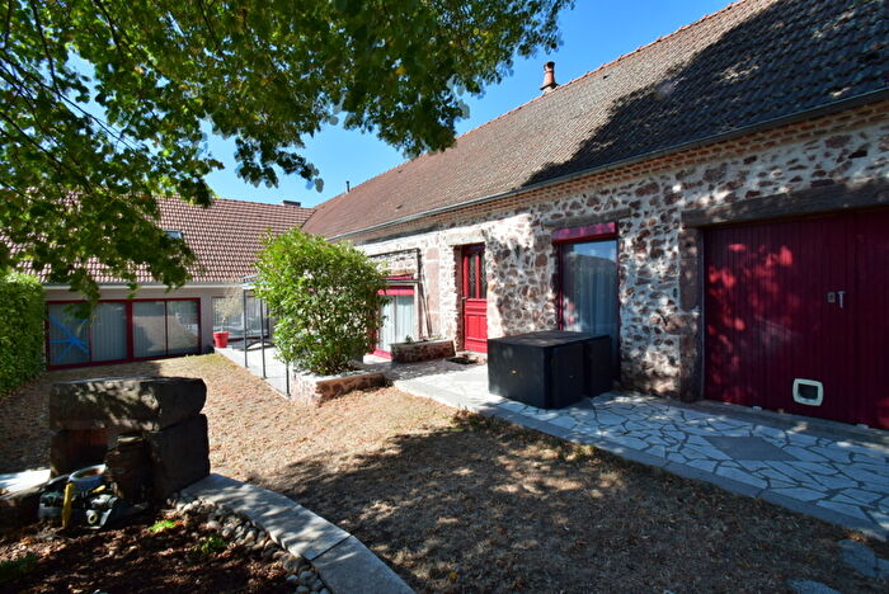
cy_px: 297
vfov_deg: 77.4
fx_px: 371
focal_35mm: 15
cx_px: 444
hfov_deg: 100.3
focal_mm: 10
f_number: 18
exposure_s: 1/100
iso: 500
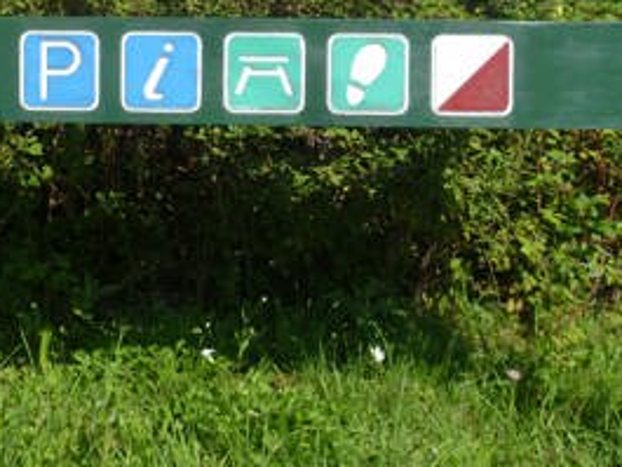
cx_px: 241
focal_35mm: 80
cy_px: 40
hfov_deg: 24.4
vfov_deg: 18.1
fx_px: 1438
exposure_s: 1/640
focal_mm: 7.4
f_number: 3.7
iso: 80
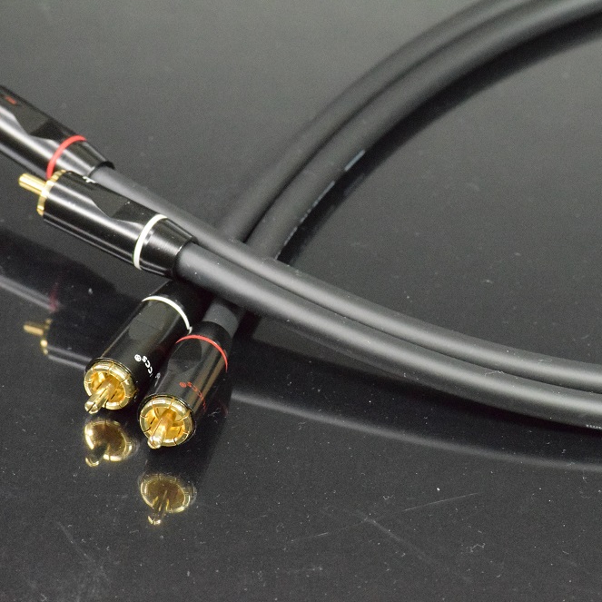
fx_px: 4388
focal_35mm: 223
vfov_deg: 7.8
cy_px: 301
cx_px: 338
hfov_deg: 7.8
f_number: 9
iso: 12800
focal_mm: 116
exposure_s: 1/125
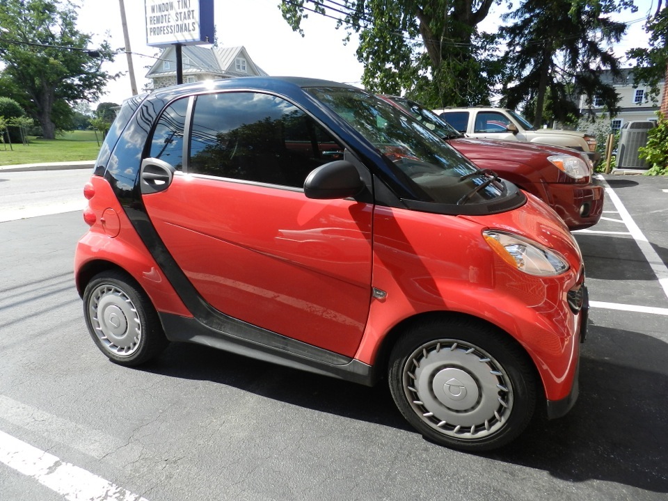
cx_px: 334
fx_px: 444
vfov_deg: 58.9
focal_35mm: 23
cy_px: 250
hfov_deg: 73.9
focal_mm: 4
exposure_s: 1/800
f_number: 3.4
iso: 160
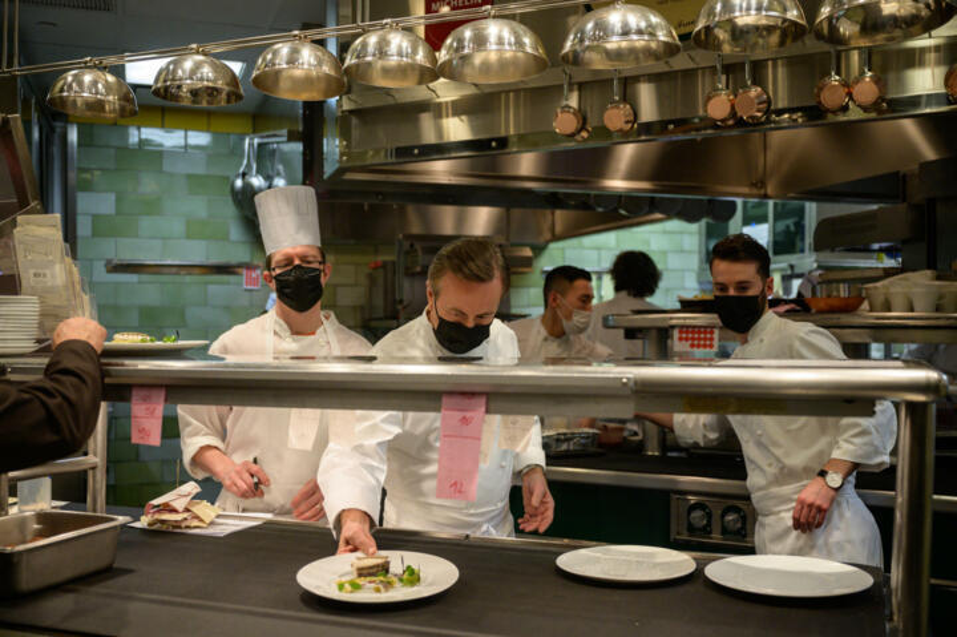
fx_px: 956
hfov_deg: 53.2
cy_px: 318
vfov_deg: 36.8
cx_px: 478
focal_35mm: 36
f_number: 2.8
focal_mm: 36
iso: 1600
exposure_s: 1/500
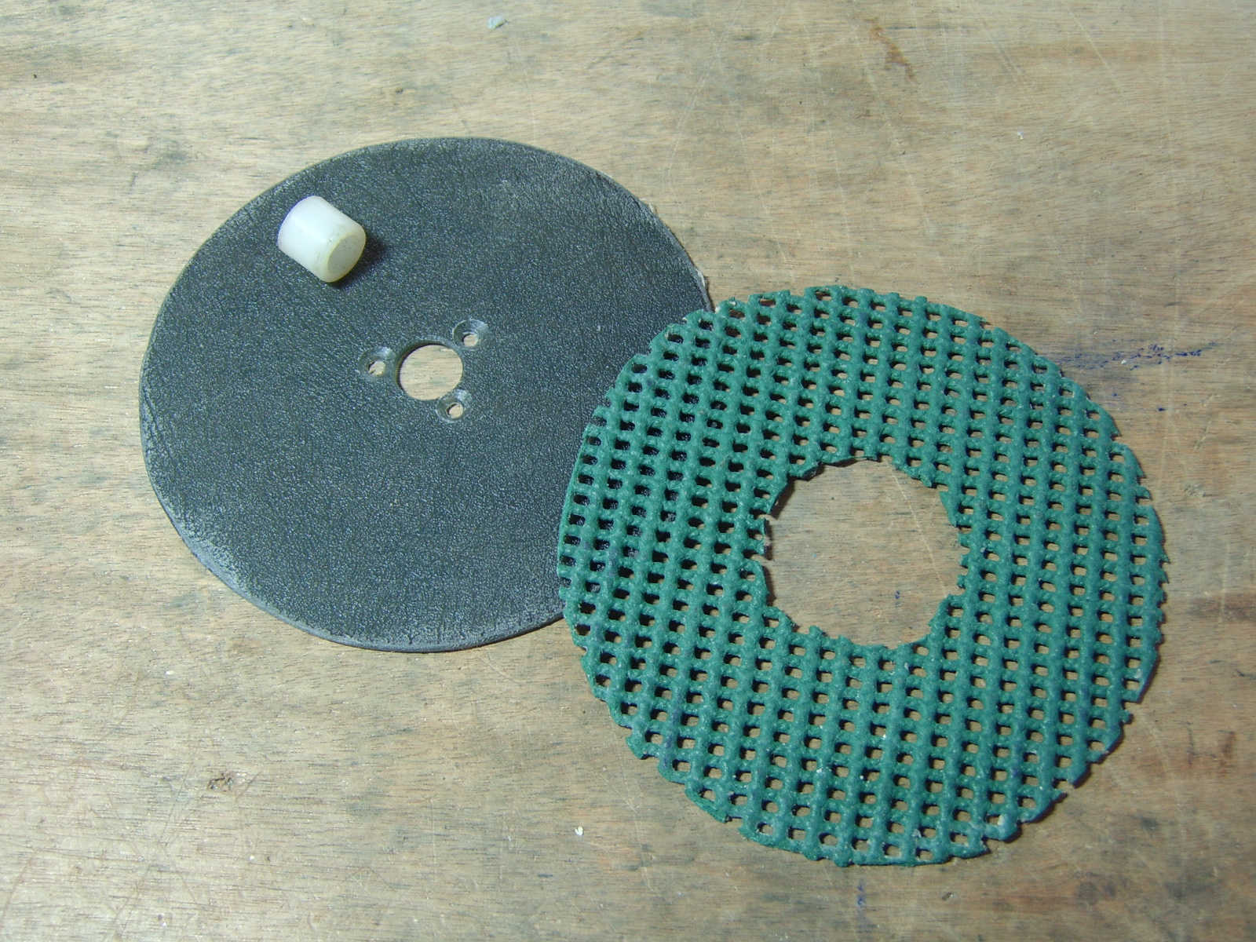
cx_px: 628
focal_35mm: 38
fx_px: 1379
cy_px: 471
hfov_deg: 49.0
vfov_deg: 37.7
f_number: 2.7
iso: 100
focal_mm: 9.86
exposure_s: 1/6
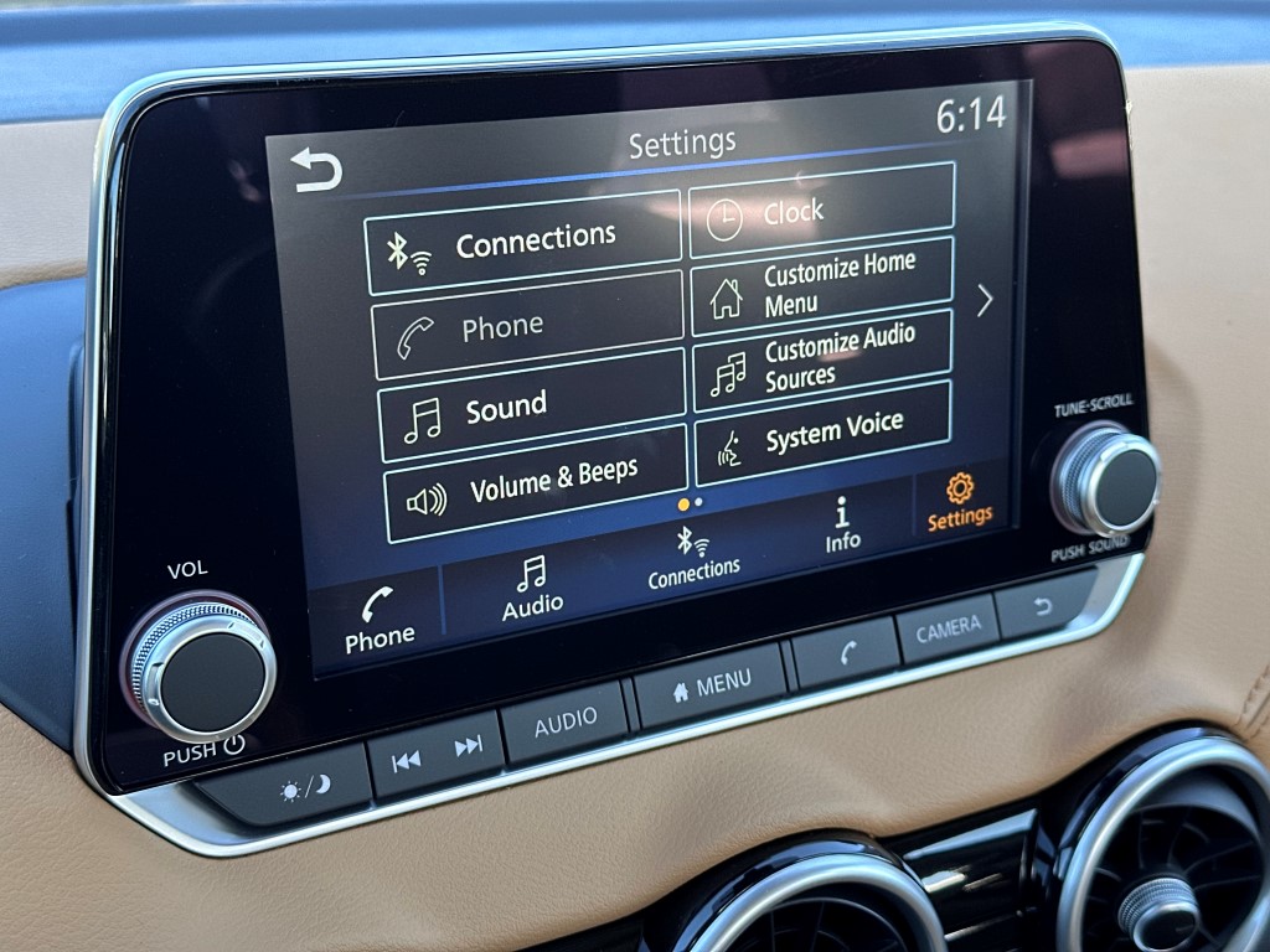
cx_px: 635
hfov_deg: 39.7
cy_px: 476
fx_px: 1761
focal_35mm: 48
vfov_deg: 30.3
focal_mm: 6.86
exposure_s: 1/121
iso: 80
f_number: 1.78
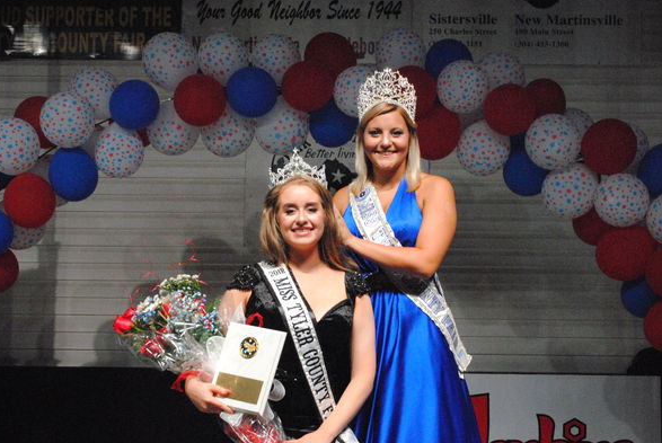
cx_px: 325
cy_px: 219
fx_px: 1694
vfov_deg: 14.9
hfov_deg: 22.1
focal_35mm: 92
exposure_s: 1/60
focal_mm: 60
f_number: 11
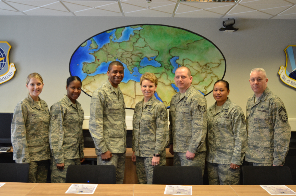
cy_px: 98
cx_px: 148
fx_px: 394
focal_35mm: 48
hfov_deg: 41.2
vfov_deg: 28.0
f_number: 4
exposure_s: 1/60
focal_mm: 32
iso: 500
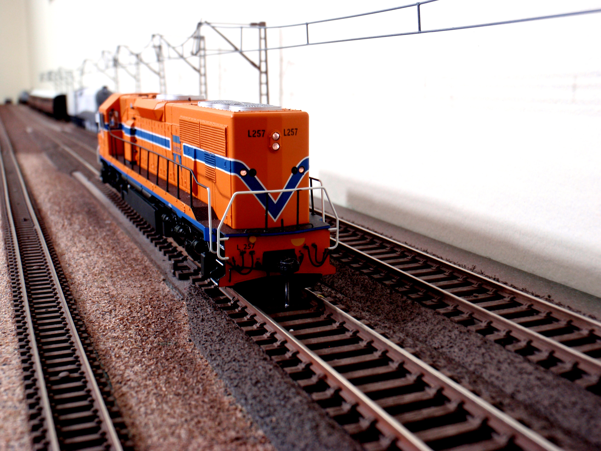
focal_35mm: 40
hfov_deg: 46.8
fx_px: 694
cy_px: 226
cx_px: 300
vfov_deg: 36.0
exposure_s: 1/8
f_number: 3.9
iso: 100
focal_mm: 7.25
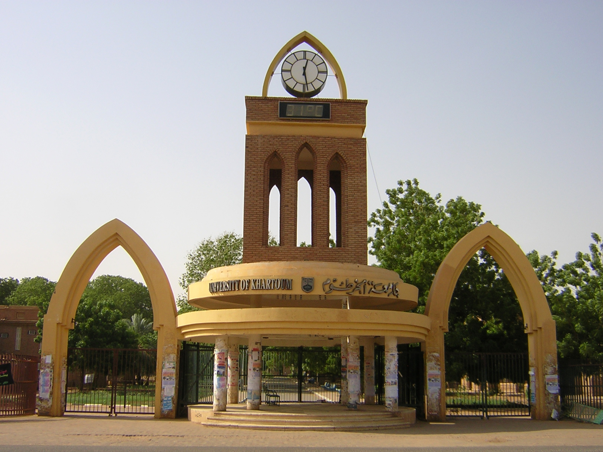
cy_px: 226
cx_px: 302
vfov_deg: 39.7
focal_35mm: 36
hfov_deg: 51.4
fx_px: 627
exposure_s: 1/357
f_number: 5.2
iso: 100
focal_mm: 4.7
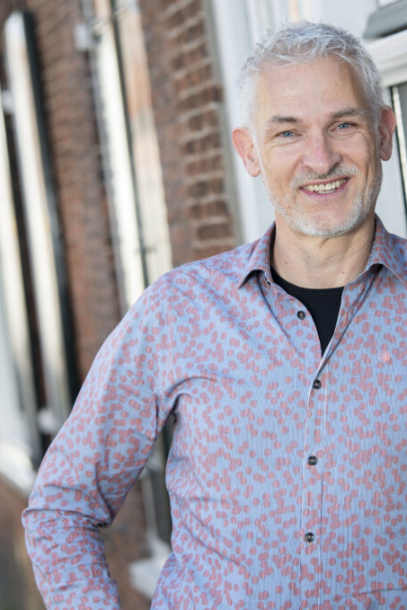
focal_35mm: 175
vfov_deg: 11.7
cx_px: 257
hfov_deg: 7.8
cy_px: 306
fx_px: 2966
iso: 200
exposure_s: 1/200
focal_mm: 116
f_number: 5
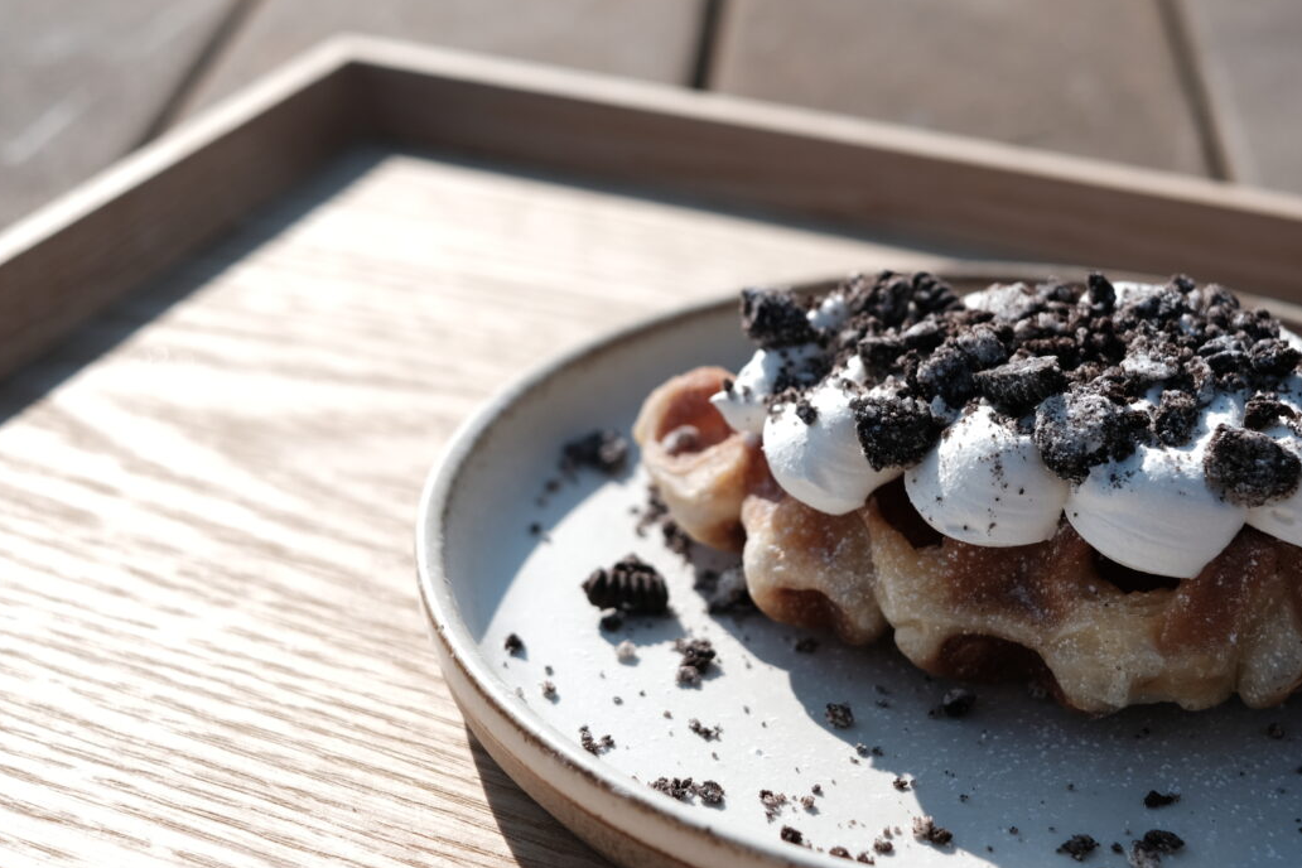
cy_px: 457
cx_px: 736
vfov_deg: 22.3
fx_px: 2206
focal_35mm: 61
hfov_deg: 32.8
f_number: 4
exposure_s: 1/1000
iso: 100
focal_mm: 27
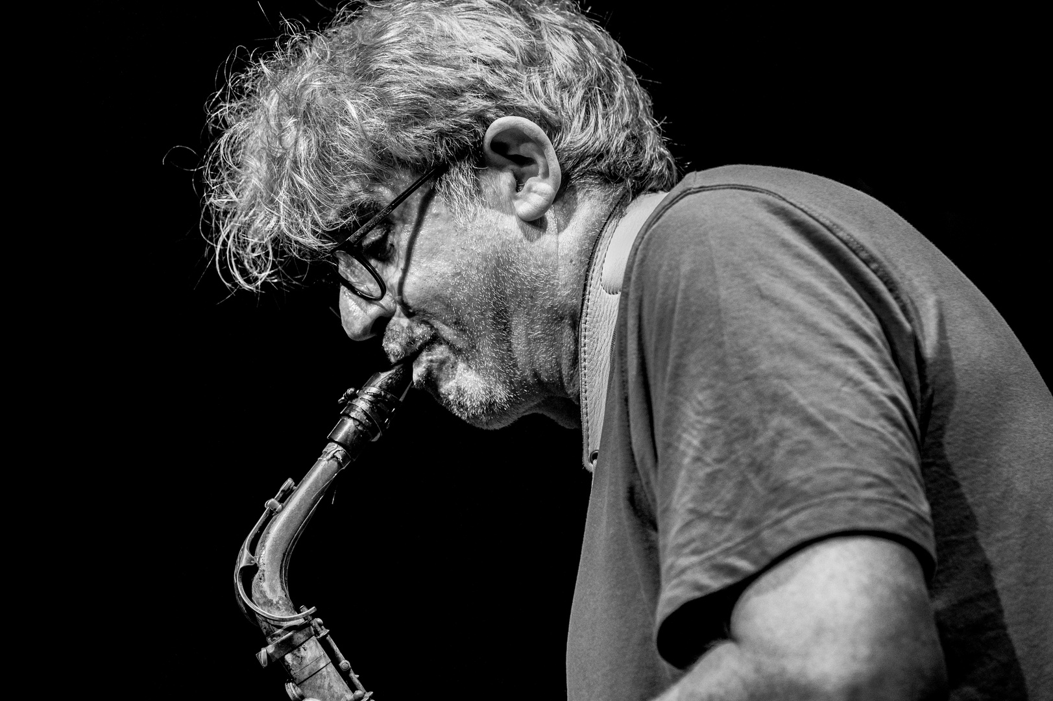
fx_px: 3274
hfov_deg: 18.3
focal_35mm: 112
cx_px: 526
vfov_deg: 12.2
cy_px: 350
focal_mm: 112
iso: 5000
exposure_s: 1/160
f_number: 4.5
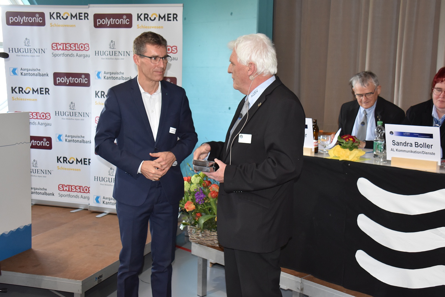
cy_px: 148
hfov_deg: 43.6
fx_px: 556
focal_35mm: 45
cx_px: 222
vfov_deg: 29.9
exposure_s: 1/60
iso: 800
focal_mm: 30
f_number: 4.2
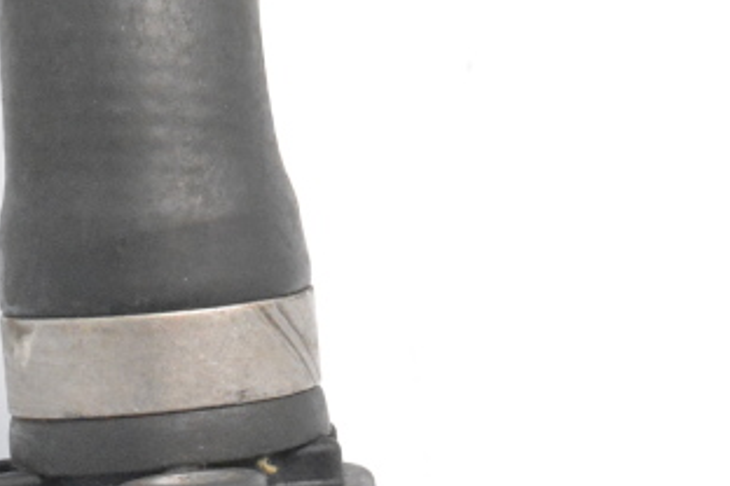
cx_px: 367
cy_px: -91
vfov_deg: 5.1
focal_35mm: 271
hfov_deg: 7.6
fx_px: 5488
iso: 6400
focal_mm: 55
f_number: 11
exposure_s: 1/500
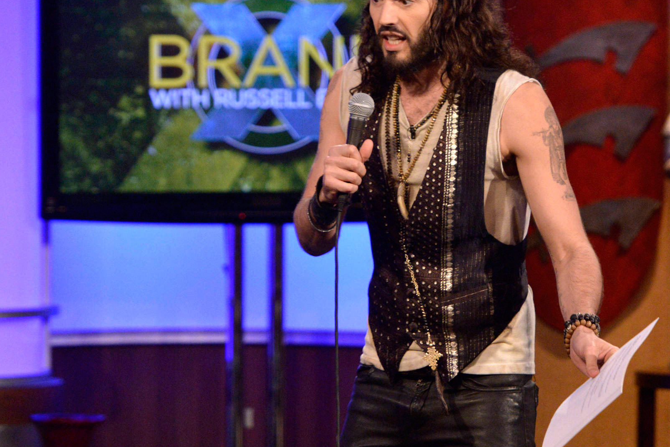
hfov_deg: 7.5
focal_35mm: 275
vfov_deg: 5.0
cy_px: 213
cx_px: 409
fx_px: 5118
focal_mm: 160
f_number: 4
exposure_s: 1/200
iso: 4000
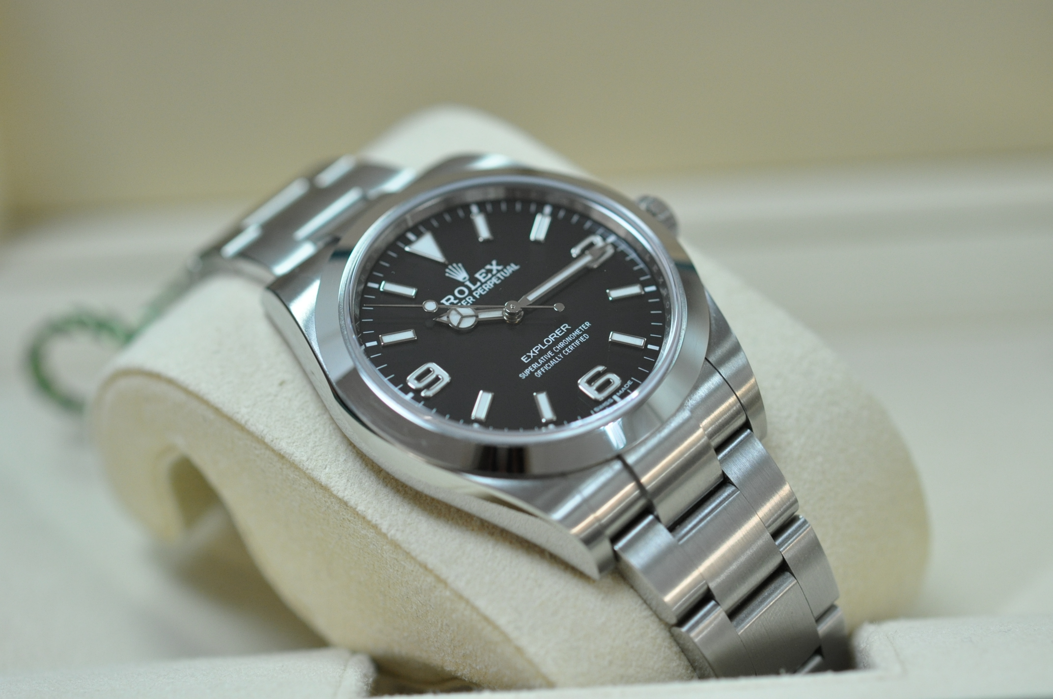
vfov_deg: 15.2
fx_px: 2629
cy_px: 350
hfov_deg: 22.6
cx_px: 526
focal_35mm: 90
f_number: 4.5
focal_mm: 60
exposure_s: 1/125
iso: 800
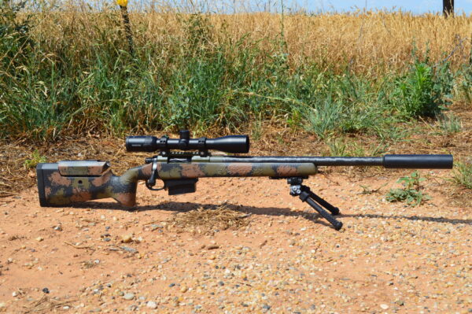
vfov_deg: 25.7
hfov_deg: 37.9
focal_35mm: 52
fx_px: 688
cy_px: 157
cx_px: 236
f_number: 11
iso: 400
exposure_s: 1/400
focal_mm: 35
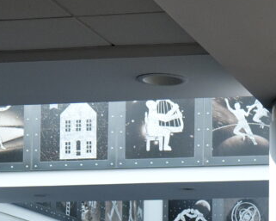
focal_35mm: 157
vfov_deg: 9.7
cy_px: 290
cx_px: 359
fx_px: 1283
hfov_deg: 11.9
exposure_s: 1/250
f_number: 4.5
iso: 2000
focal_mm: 35
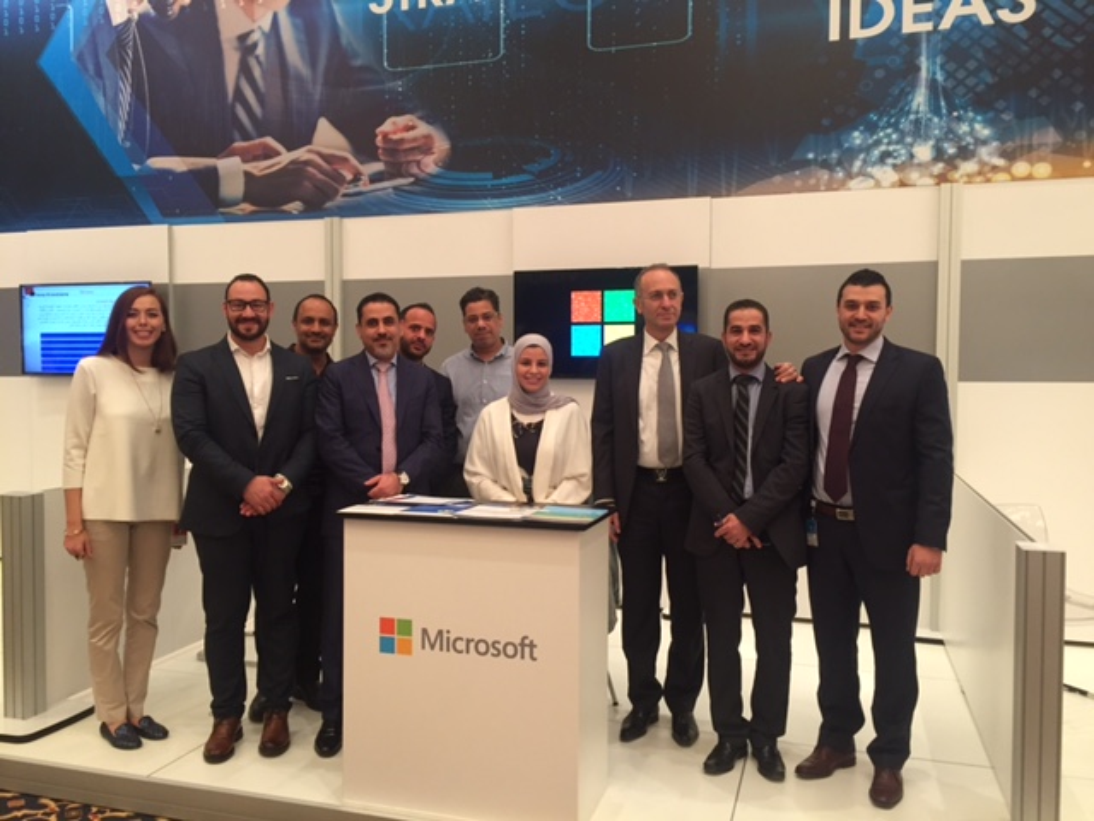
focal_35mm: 29
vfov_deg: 48.2
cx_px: 547
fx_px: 917
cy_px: 410
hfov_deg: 61.7
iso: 160
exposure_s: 1/33
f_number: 2.2
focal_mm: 4.15
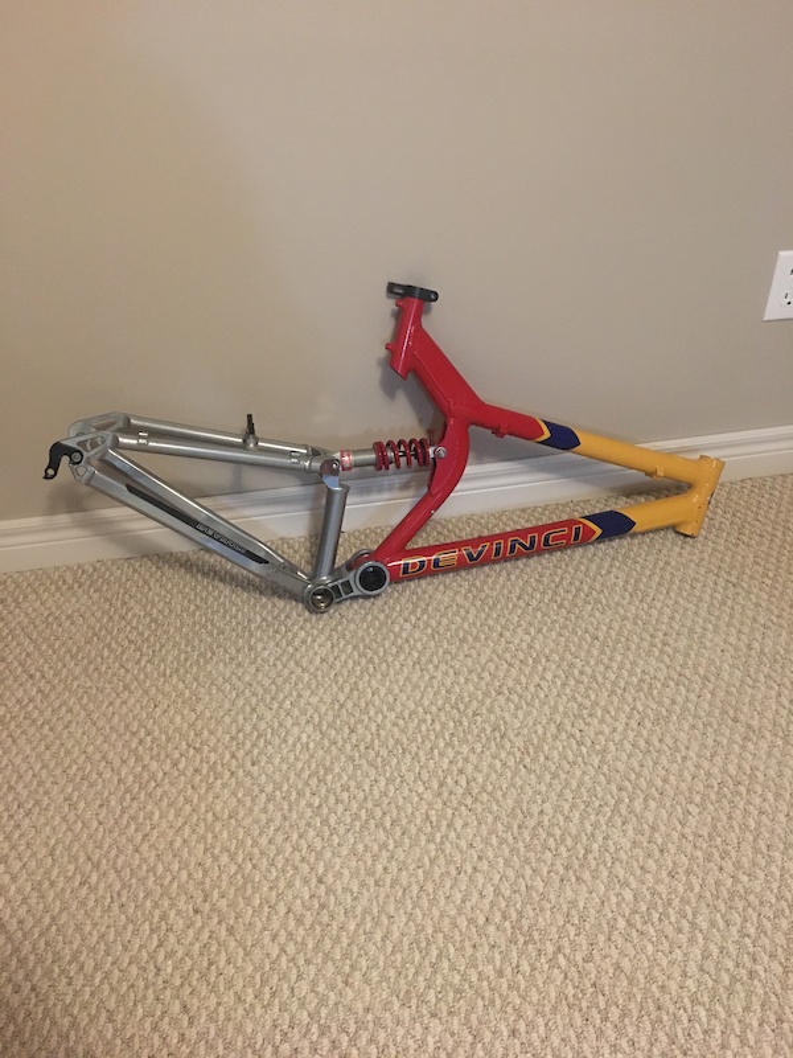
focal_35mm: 29
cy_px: 529
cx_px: 396
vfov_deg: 61.7
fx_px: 886
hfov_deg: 48.2
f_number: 2.2
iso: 500
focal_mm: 4.15
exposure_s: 1/15
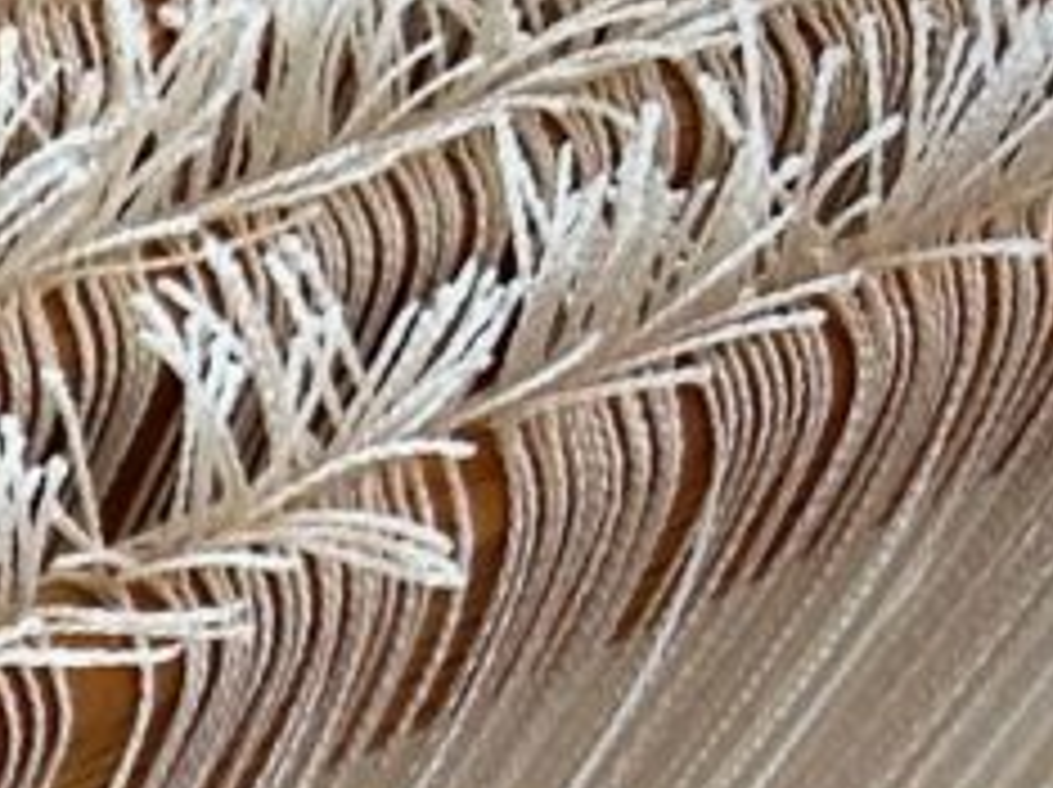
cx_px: -1890
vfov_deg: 7.6
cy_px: 2364
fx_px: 5196
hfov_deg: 9.5
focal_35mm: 171
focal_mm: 5.7
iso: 100
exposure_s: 1/60
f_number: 1.5
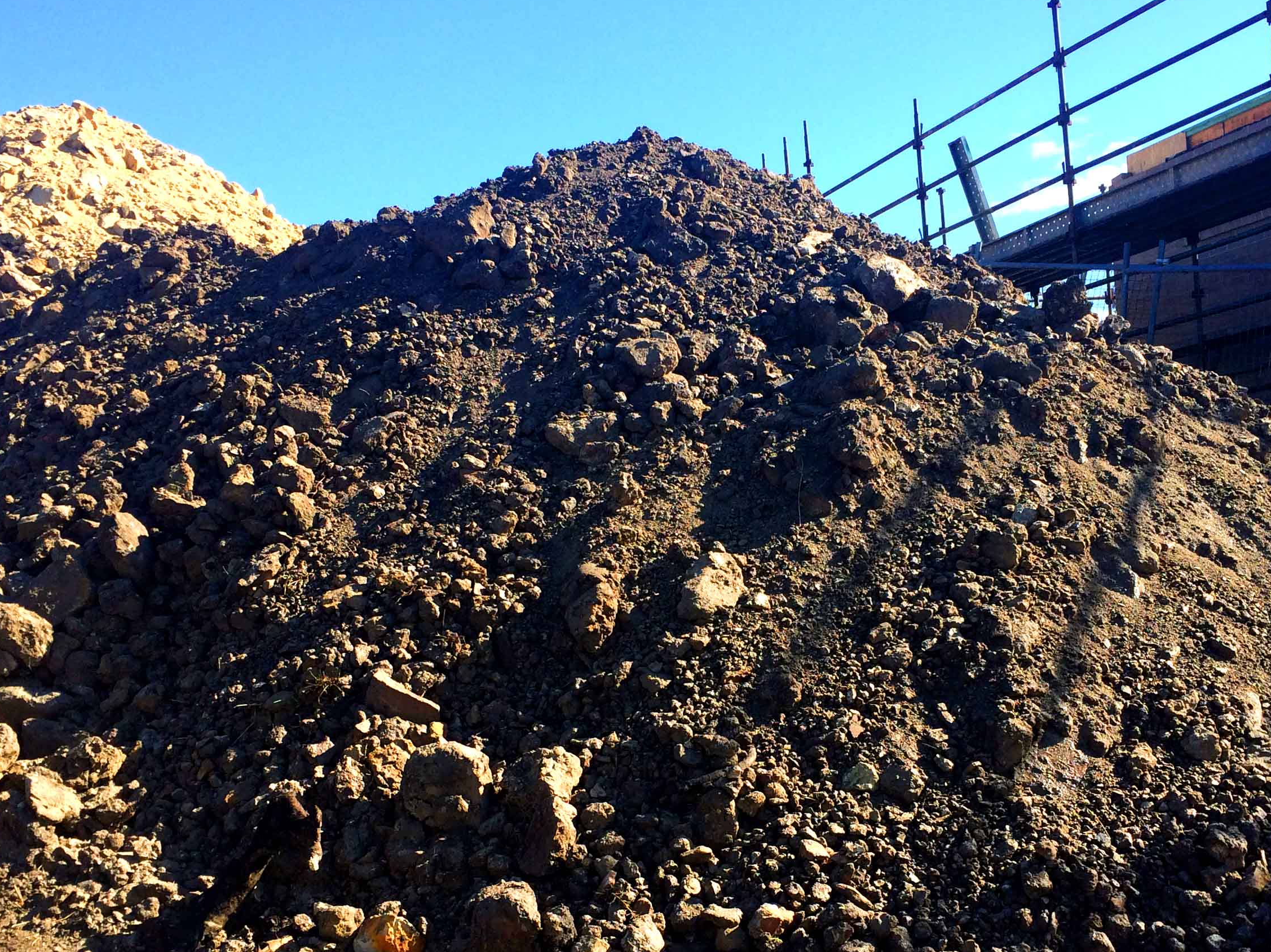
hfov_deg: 44.8
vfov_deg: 34.1
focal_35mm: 42
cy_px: 628
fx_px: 1542
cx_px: 669
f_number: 2.2
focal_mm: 4.15
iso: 32
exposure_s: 1/1026
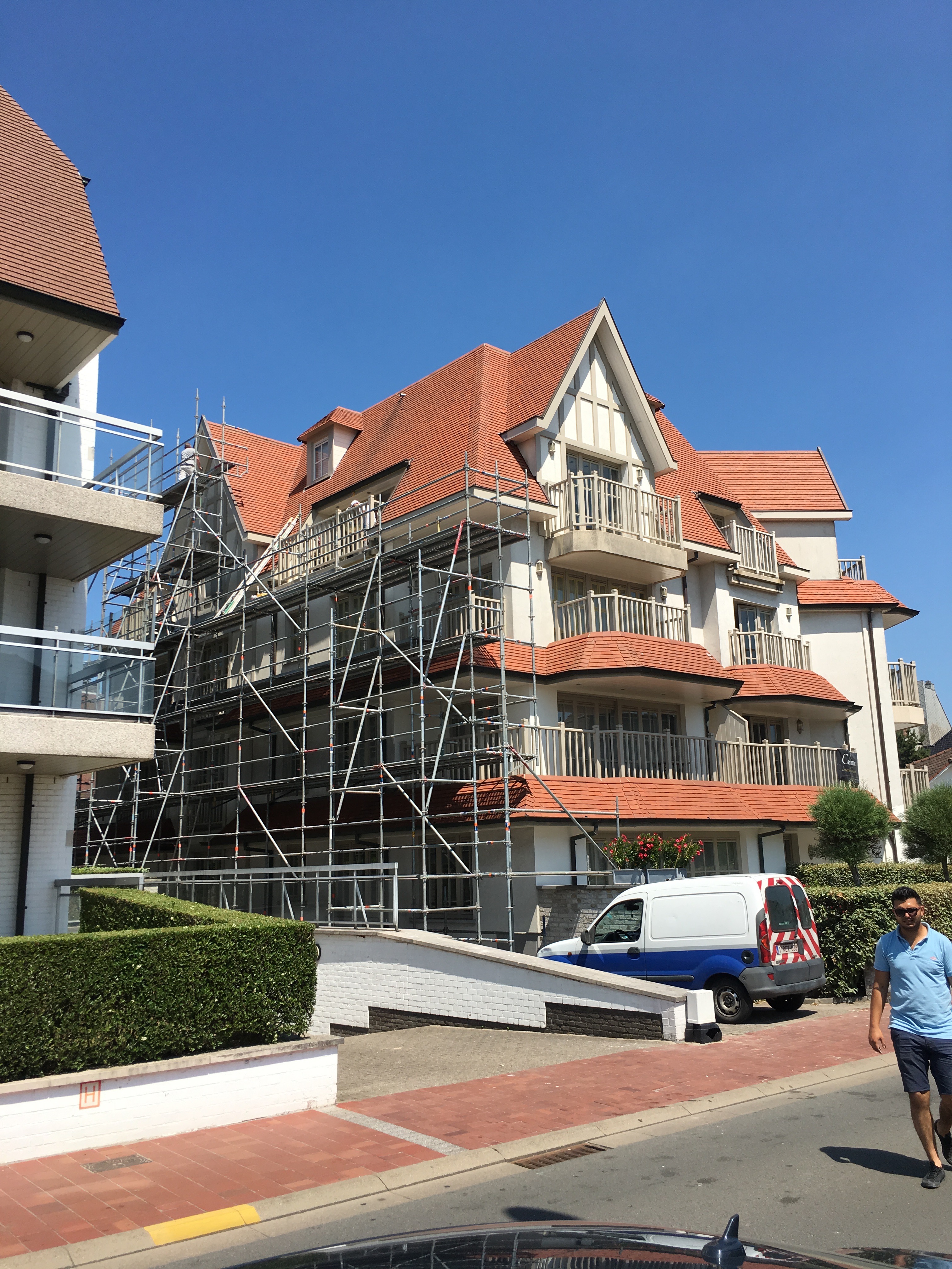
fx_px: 1063
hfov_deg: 48.2
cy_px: 634
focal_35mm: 29
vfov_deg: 61.7
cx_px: 476
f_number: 2.2
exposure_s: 1/1637
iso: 25
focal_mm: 4.15
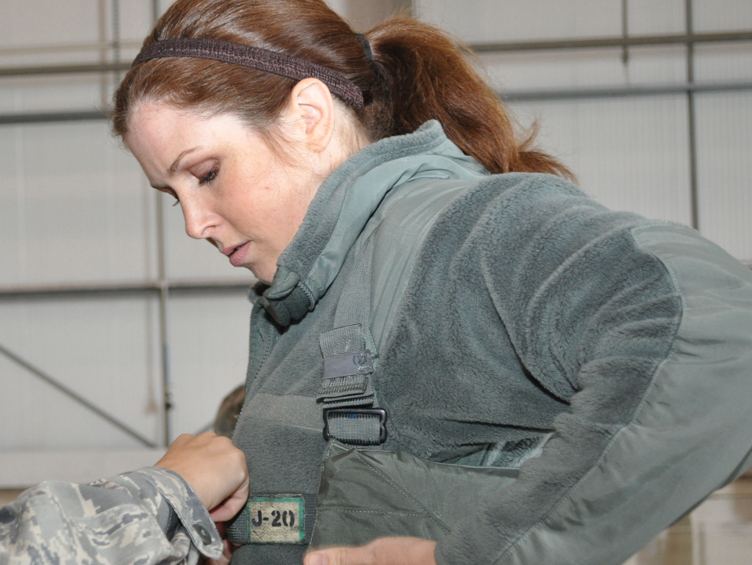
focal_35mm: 84
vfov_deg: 17.5
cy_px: 381
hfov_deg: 23.0
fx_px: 1825
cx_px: 159
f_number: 5
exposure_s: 1/60
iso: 800
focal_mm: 36
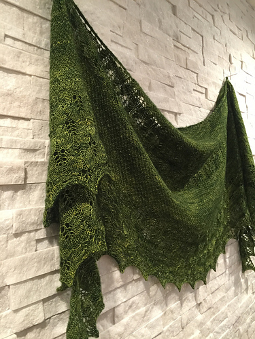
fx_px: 285
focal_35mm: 29
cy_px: 170
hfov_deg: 48.2
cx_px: 128
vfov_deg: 61.7
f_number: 2.2
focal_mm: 4.15
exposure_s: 1/8
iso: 100
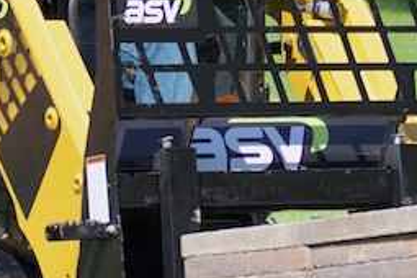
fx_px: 5455
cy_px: -1
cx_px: 167
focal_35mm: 471
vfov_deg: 2.9
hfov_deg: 4.4
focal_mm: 80
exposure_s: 1/1600
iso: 200
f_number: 3.2
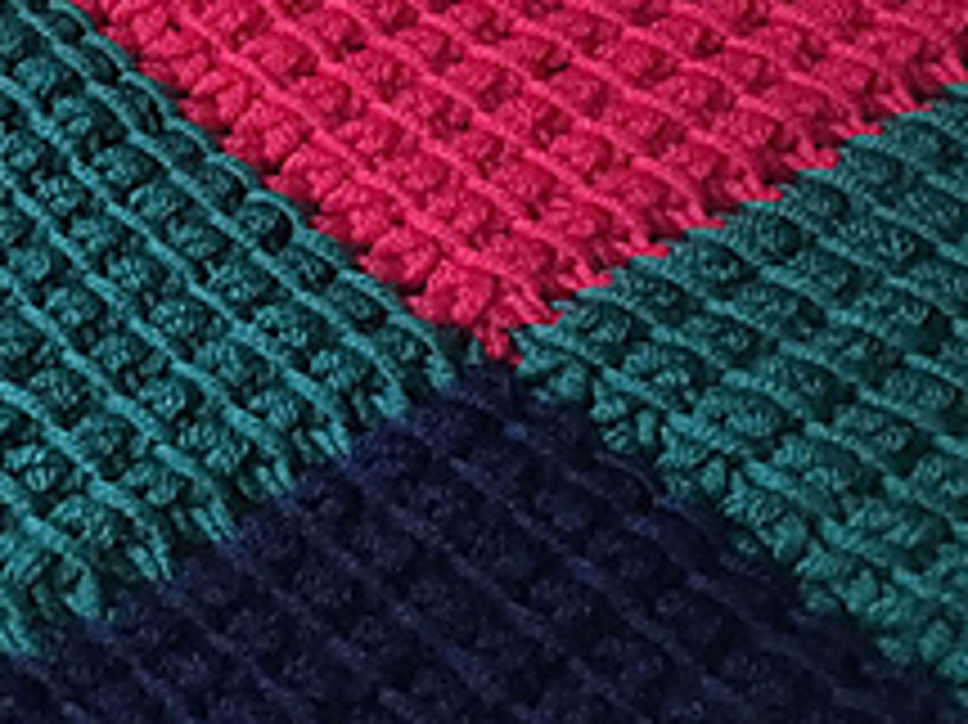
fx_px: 2012
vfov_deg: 20.0
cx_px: 180
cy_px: 70
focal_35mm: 72
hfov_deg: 26.5
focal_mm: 3.3
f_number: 2.4
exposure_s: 1/24
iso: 200
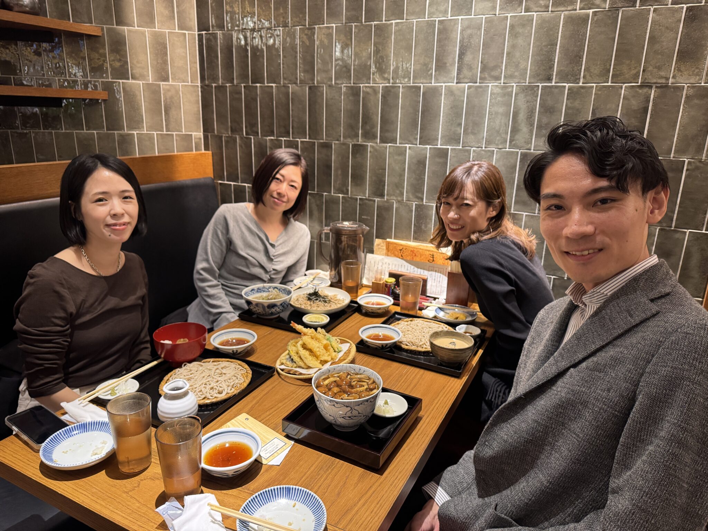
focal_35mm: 24
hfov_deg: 71.6
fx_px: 491
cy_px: 266
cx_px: 354
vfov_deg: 56.8
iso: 500
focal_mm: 6.76
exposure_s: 1/50
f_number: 1.78
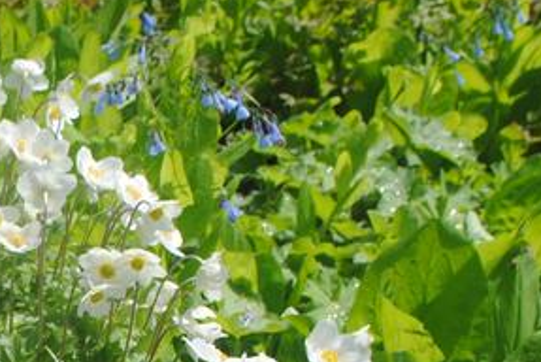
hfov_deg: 17.2
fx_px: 1730
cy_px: 408
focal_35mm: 115
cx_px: -47
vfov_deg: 11.7
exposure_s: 1/250
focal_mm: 22
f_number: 8
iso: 100
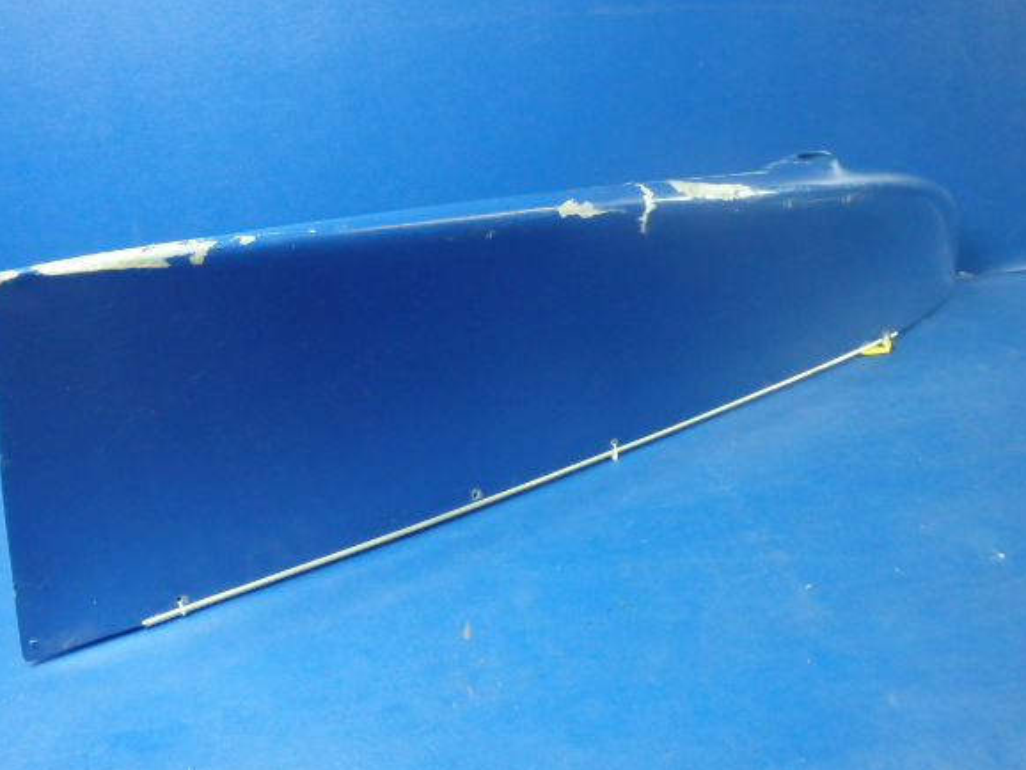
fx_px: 919
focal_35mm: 31
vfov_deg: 45.4
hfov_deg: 58.3
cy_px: 353
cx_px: 495
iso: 800
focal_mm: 5
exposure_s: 1/30
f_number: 3.9
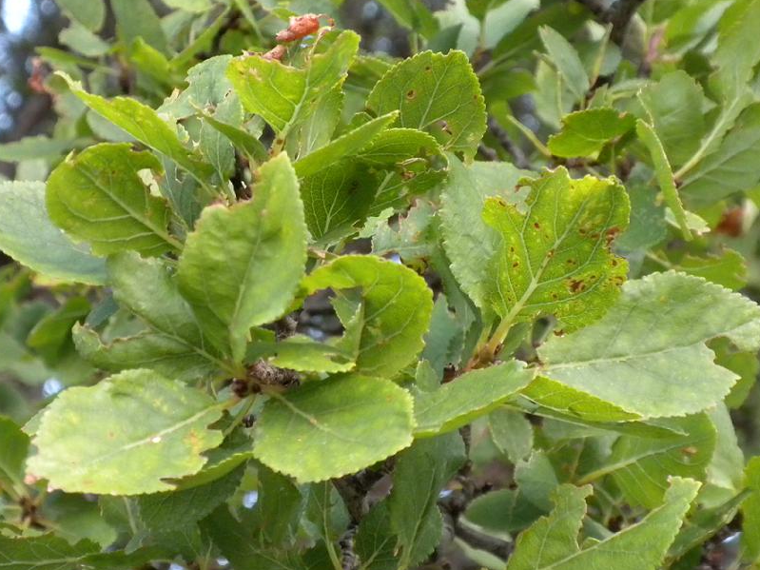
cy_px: 292
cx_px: 356
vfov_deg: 19.6
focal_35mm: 75
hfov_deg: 26.0
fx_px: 1646
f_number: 4.3
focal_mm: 9.1
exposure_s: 1/53.5
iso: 400
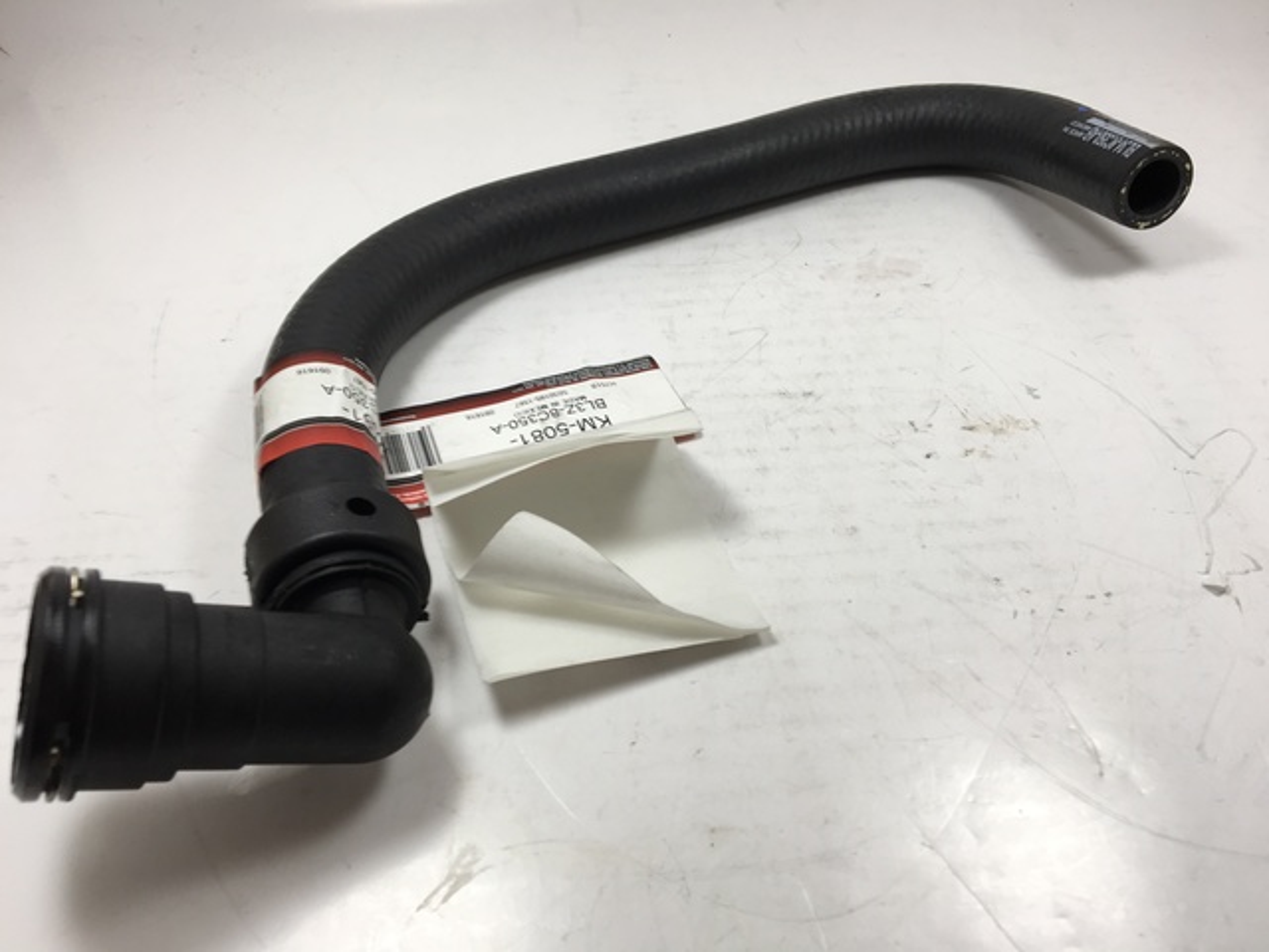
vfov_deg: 48.2
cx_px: 634
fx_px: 1063
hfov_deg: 61.7
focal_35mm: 29
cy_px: 476
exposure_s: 1/60
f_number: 2.2
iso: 32
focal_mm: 4.15
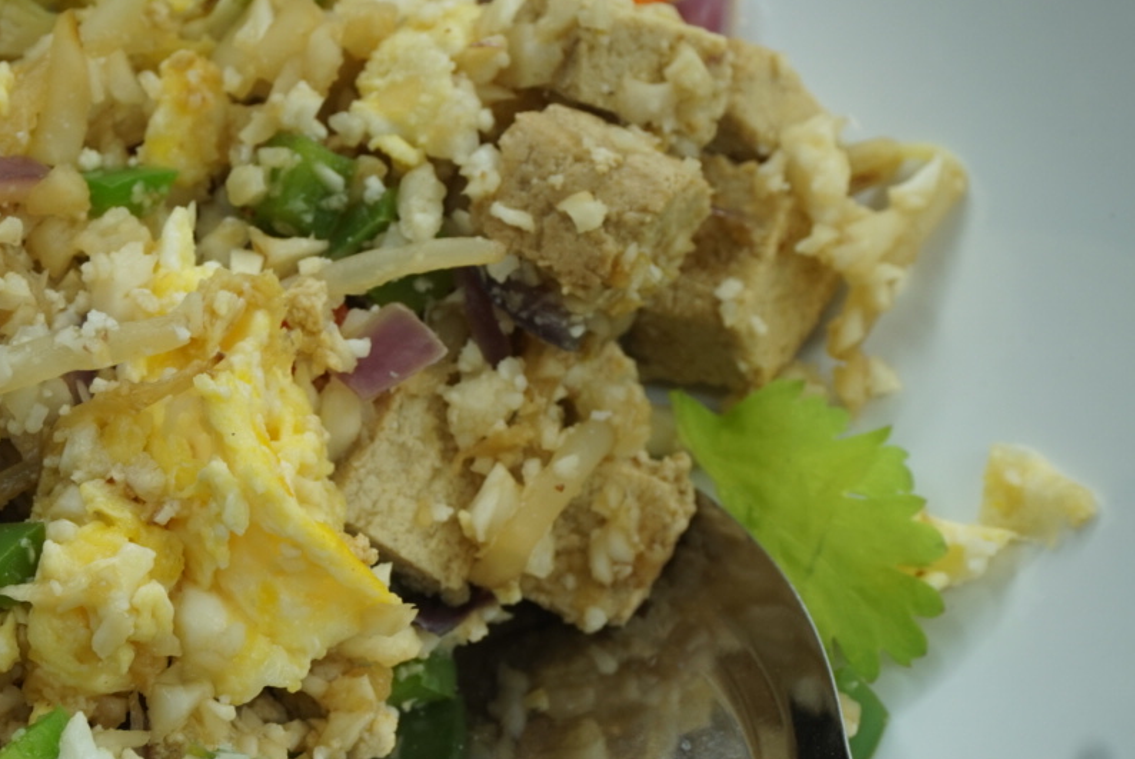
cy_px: 579
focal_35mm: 119
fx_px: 3756
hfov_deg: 17.1
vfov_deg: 11.5
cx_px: 300
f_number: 9
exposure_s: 1/60
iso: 160
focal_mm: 39
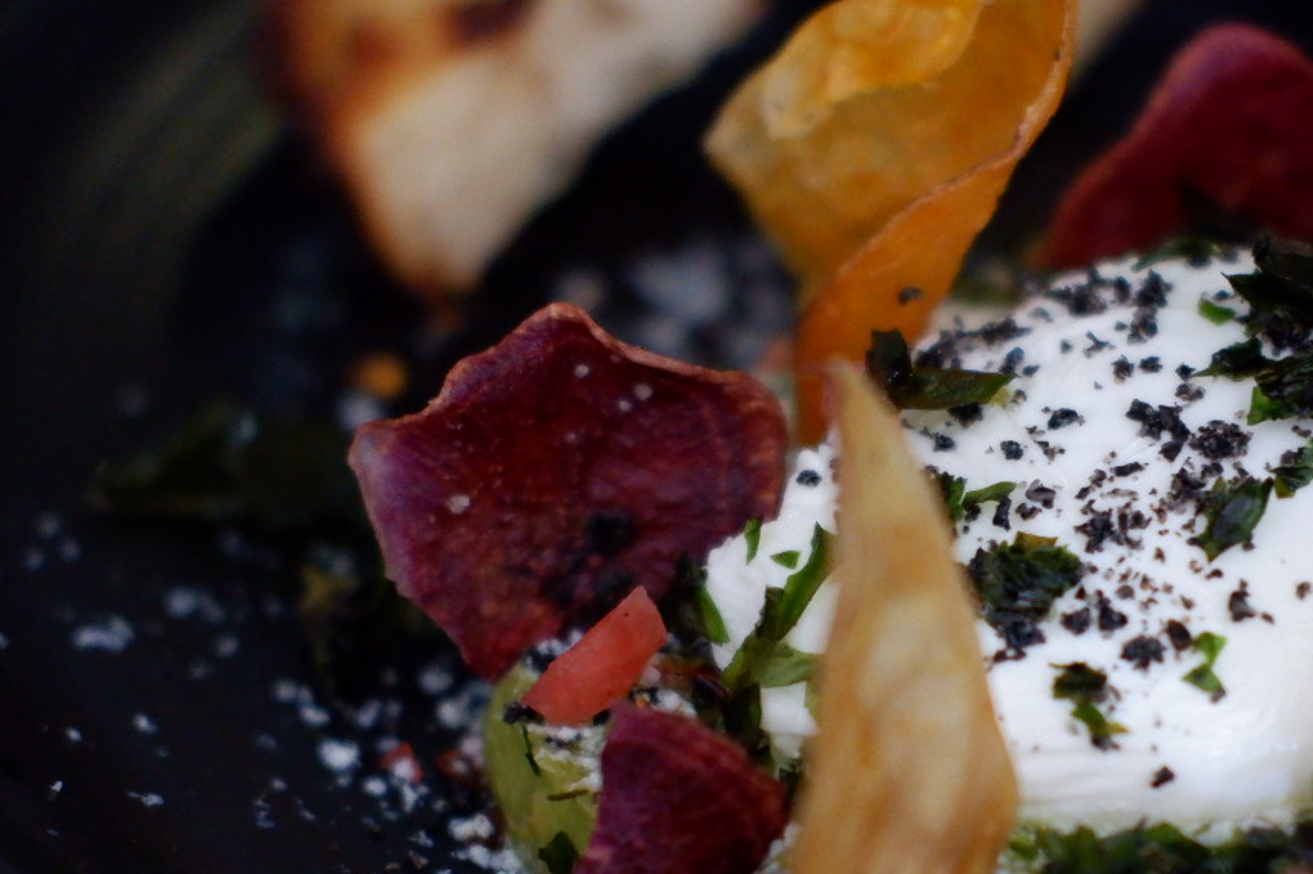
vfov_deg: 12.4
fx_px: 4010
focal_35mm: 110
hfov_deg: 18.5
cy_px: 564
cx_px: 933
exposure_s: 1/400
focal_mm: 35
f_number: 2
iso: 3200
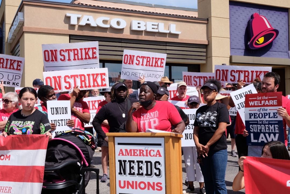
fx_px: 346
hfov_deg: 45.4
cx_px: 145
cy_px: 97
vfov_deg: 31.2
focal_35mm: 43
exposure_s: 1/400
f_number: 10
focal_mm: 28.9
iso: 400
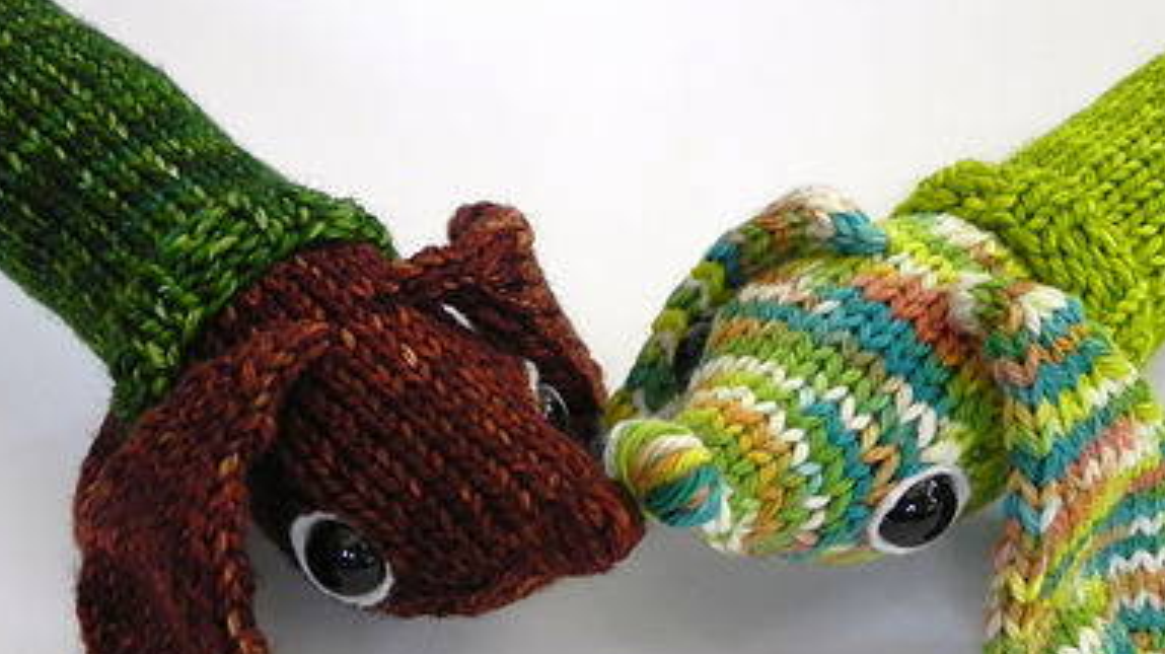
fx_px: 2285
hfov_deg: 28.6
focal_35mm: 74
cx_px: 624
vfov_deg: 16.3
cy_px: 294
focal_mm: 9.2
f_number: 3.5
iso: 198
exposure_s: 1/30
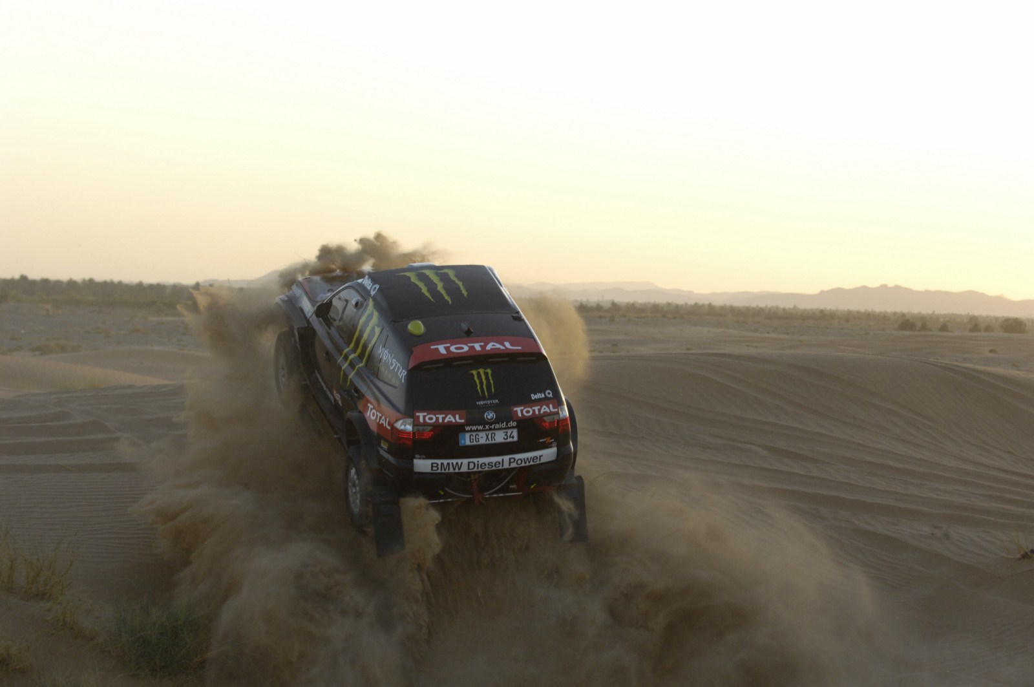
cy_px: 344
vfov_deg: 13.0
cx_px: 517
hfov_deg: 19.5
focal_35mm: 105
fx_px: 3012
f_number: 4
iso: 500
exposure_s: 1/500
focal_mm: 70
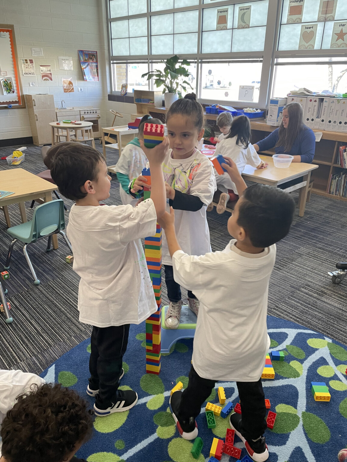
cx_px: 174
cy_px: 231
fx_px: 348
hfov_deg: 53.1
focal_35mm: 26
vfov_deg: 67.3
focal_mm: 4.2
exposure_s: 1/60
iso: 125
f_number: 1.6
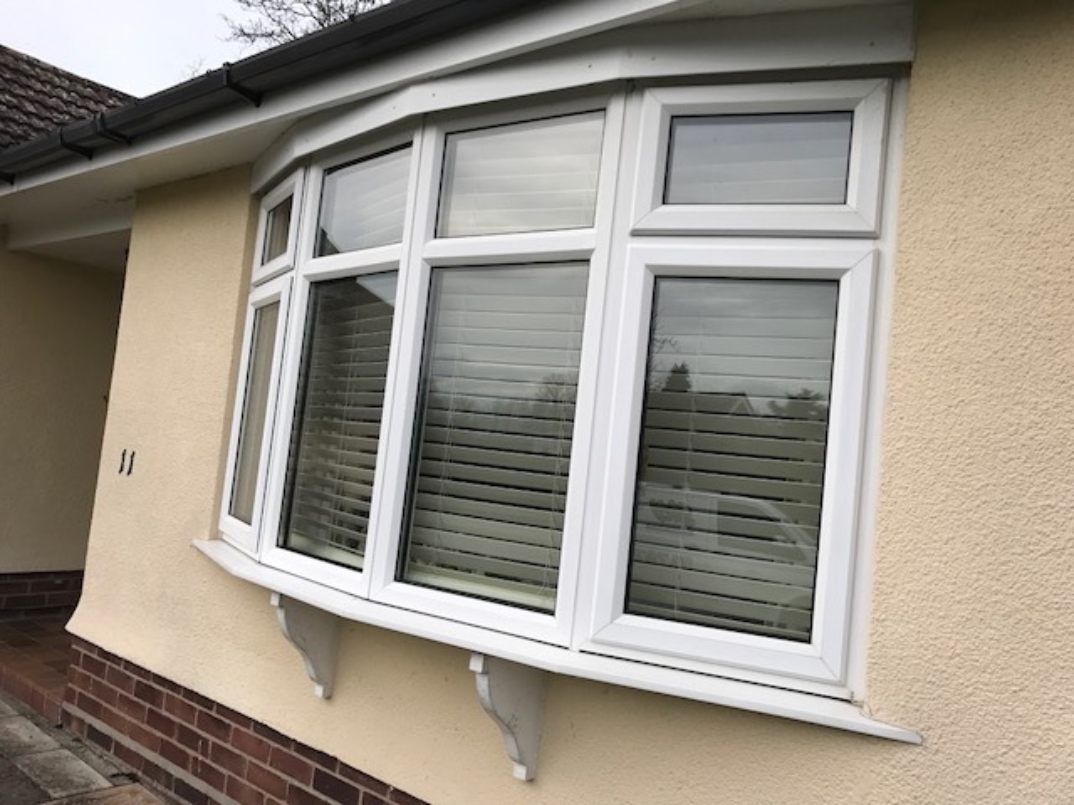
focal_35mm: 28
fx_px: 869
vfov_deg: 49.7
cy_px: 402
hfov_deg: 63.4
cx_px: 537
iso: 20
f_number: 1.8
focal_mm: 3.99
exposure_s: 1/435
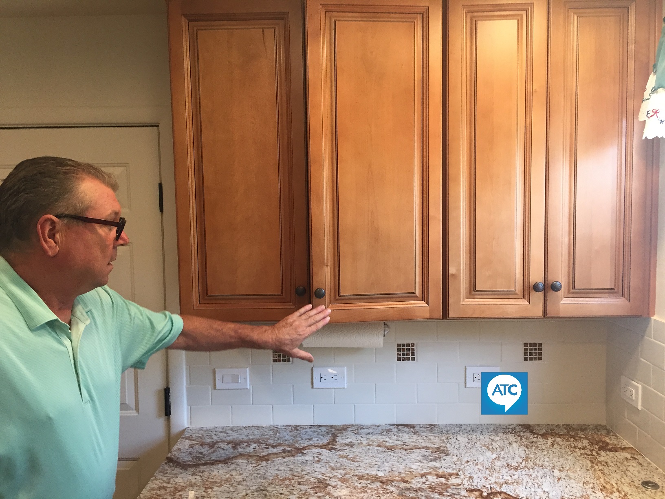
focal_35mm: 29
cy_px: 250
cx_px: 332
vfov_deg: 48.2
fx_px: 557
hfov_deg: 61.7
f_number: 2.2
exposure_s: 1/30
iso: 50
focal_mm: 4.15
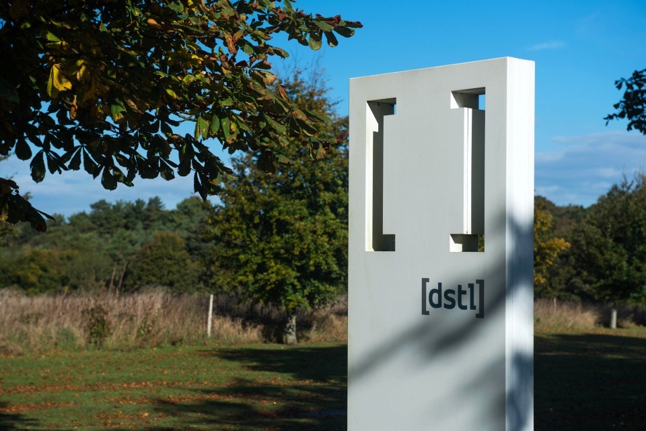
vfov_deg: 20.6
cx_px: 323
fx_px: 1184
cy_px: 216
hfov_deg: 30.5
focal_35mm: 66
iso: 160
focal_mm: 66
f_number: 5.6
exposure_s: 1/320
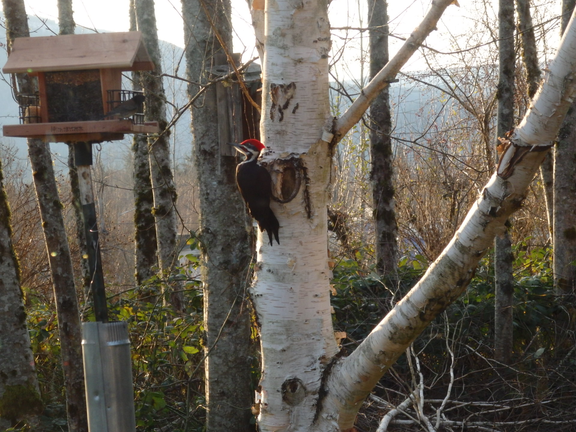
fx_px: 2330
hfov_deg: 14.1
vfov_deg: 10.6
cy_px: 216
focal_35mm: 140
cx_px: 288
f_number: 5.4
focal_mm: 25.1
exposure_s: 1/160
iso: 320
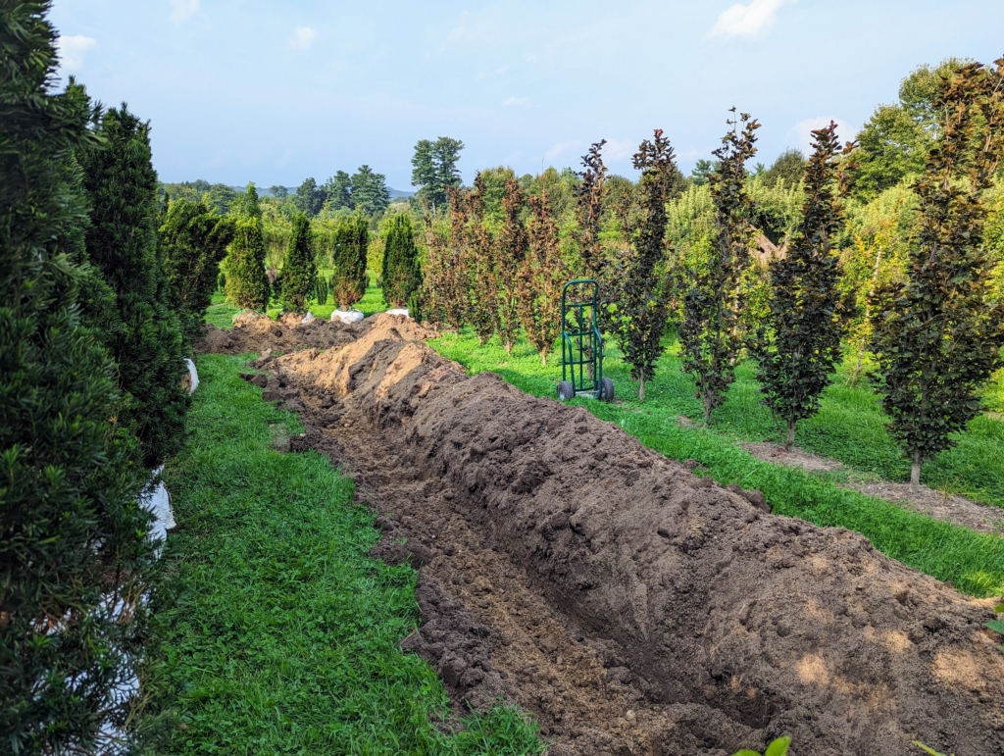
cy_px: 378
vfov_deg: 56.9
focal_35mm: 24
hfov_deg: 71.5
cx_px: 502
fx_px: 697
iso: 46
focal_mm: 6.81
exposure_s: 1/913
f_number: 1.85
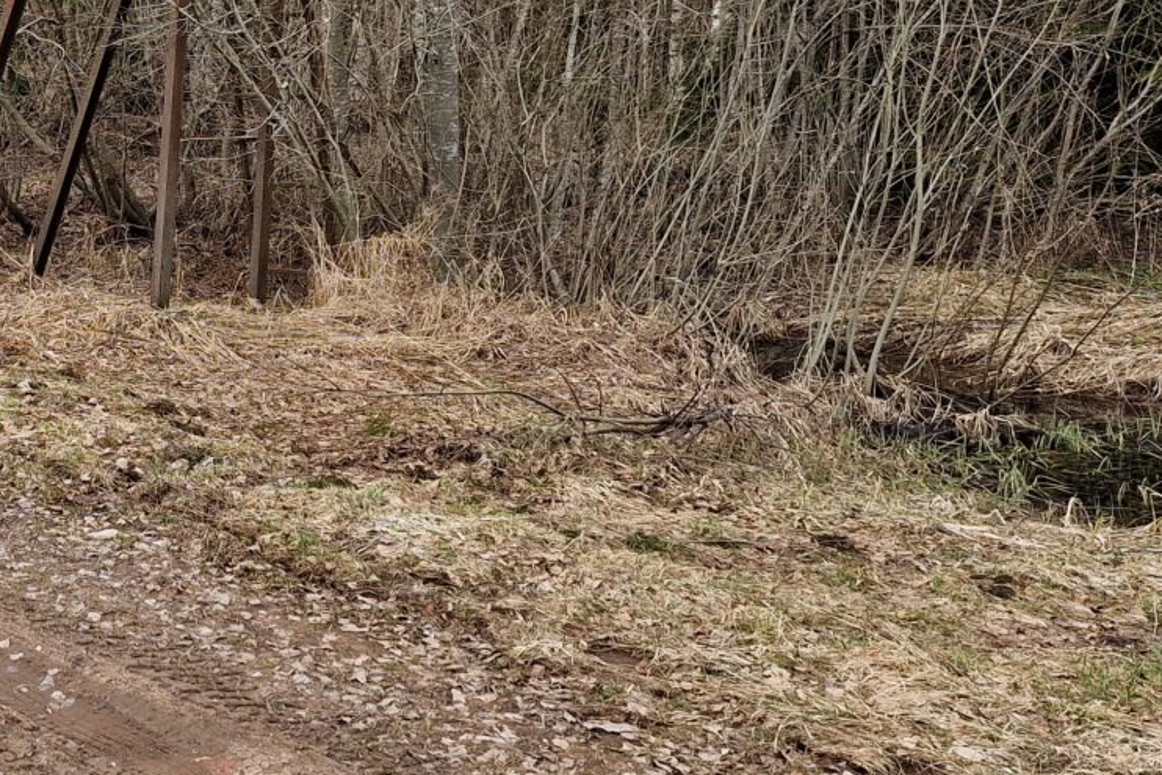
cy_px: 66
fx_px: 2131
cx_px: -86
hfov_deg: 28.0
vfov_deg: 20.2
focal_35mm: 66
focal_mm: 6.4
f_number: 1.8
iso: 50
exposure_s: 1/566
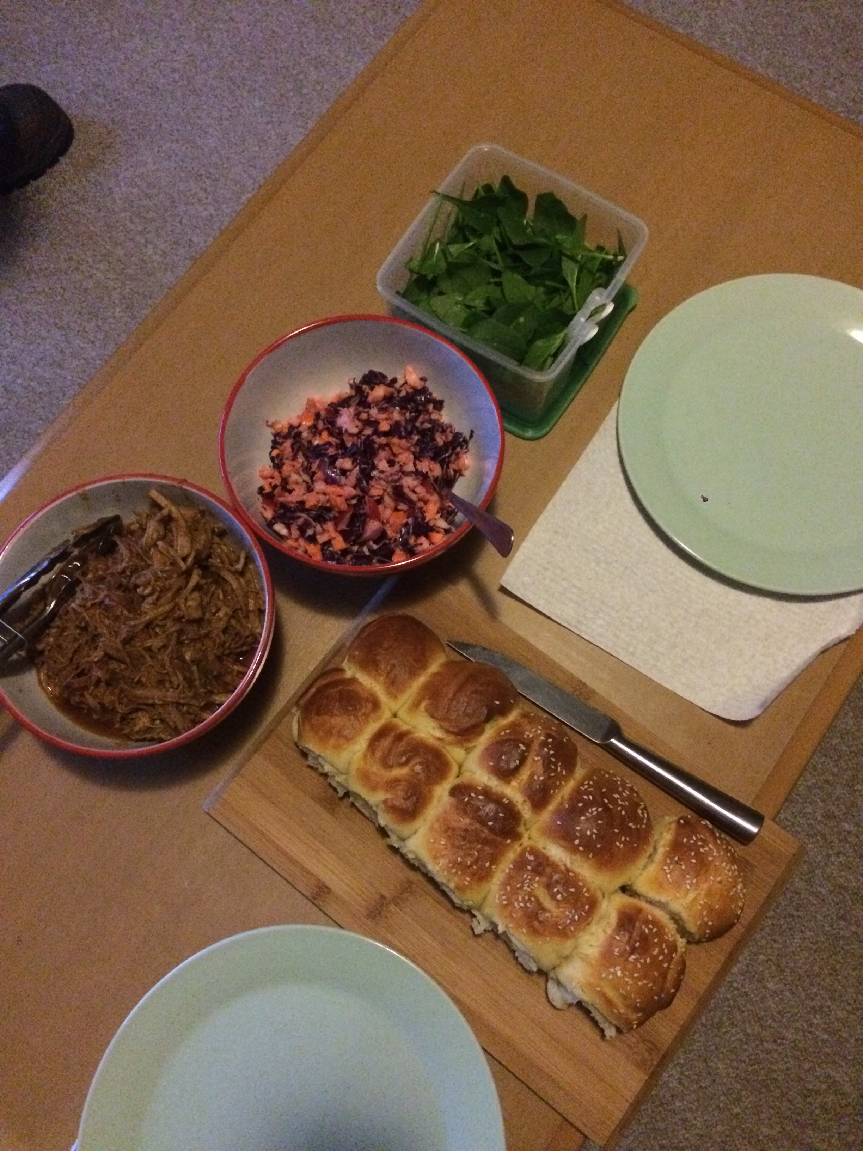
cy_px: 576
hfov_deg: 48.2
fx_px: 964
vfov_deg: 61.7
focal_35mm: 29
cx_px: 432
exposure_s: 1/17
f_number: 2.2
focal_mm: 4.15
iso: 640
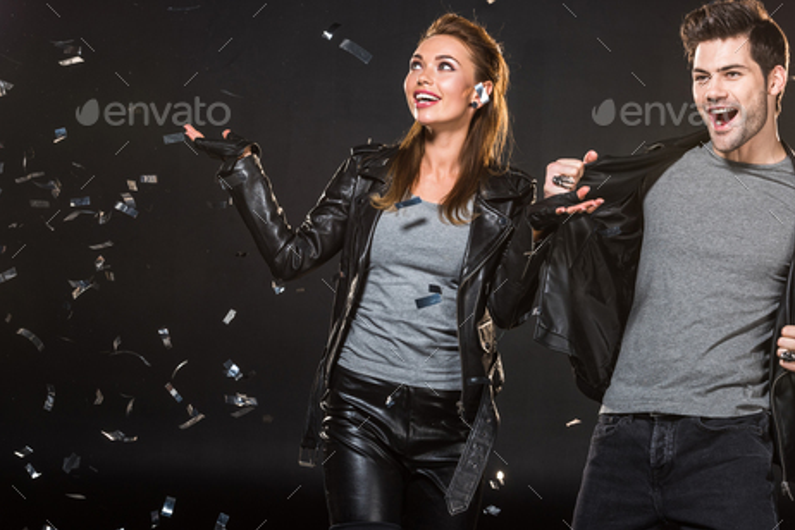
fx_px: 2539
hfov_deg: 17.8
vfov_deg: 11.9
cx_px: 406
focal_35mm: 115
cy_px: 194
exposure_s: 1/200
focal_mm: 90
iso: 200
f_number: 8
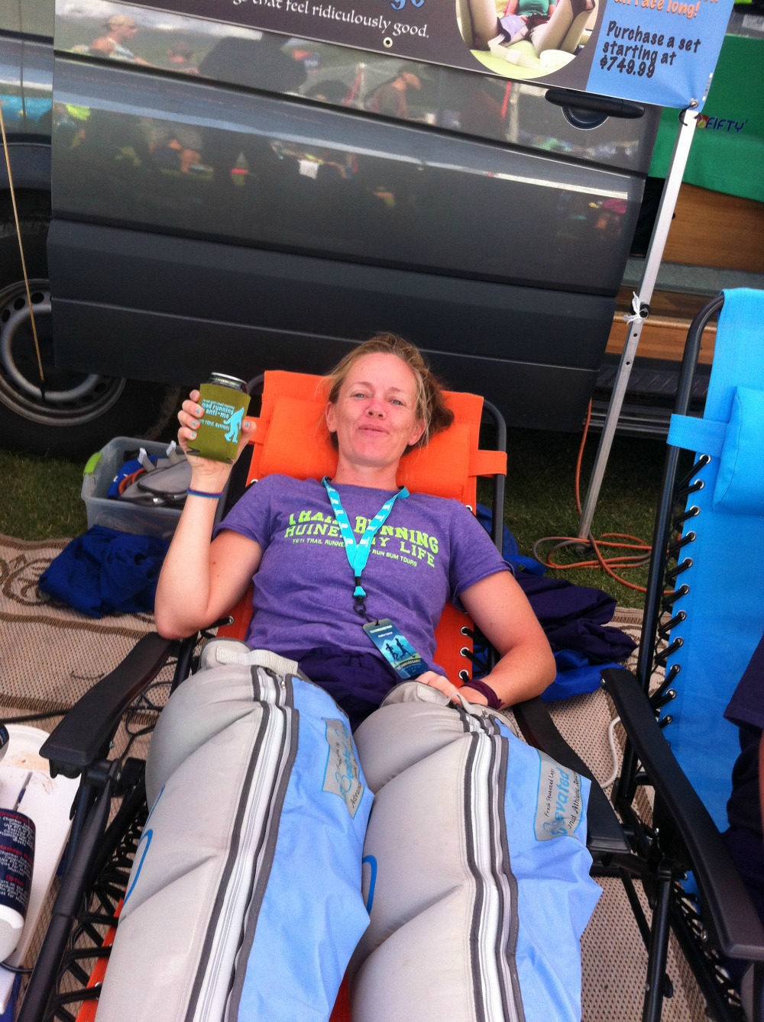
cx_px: 382
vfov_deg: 52.7
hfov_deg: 40.6
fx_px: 1033
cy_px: 511
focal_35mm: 35
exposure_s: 1/120
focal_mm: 3.85
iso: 100
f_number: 2.8
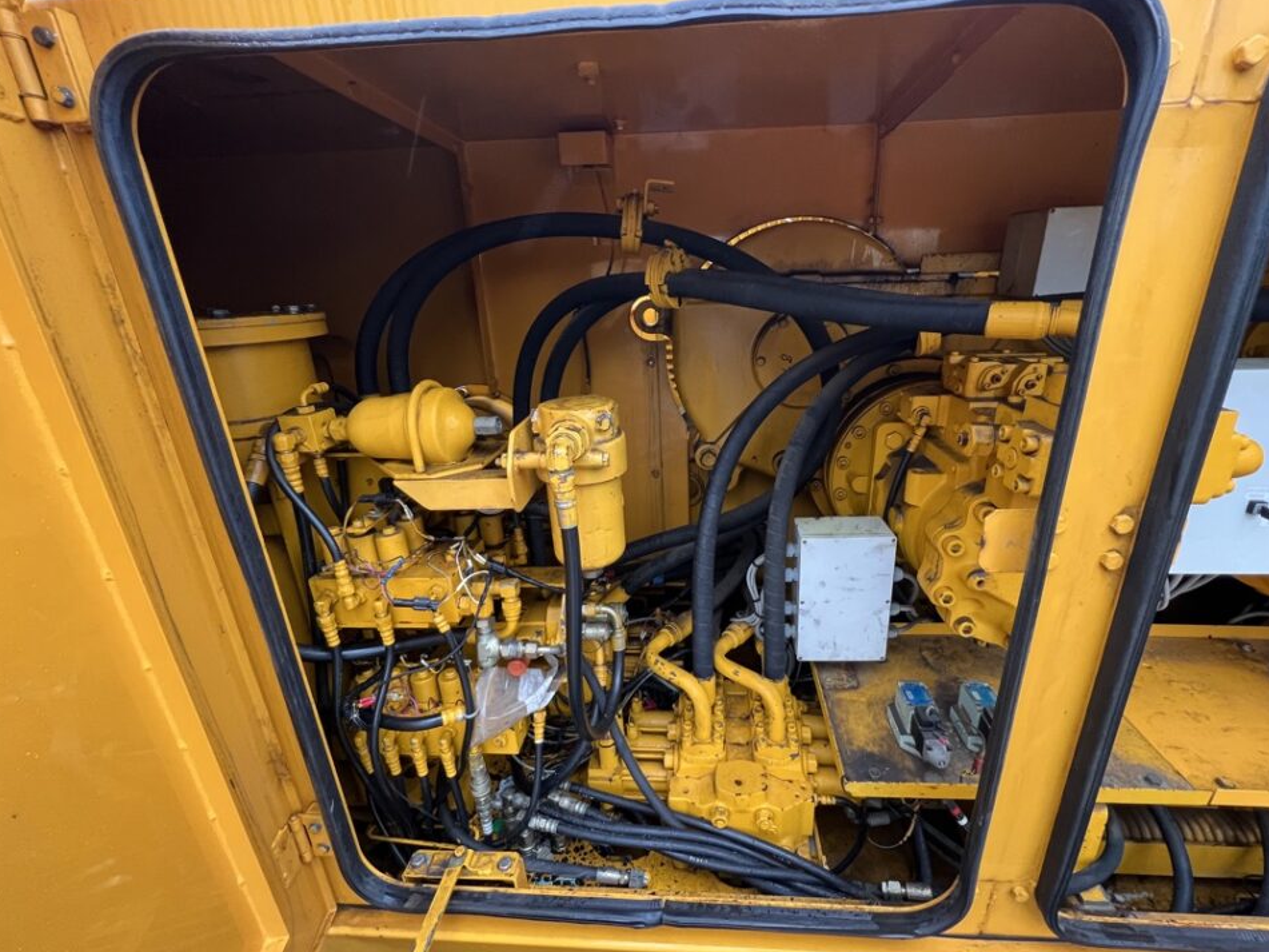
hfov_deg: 101.9
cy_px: 482
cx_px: 677
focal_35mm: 14
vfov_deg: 85.7
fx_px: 513
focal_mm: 1.57
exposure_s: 1/88
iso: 250
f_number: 1.8
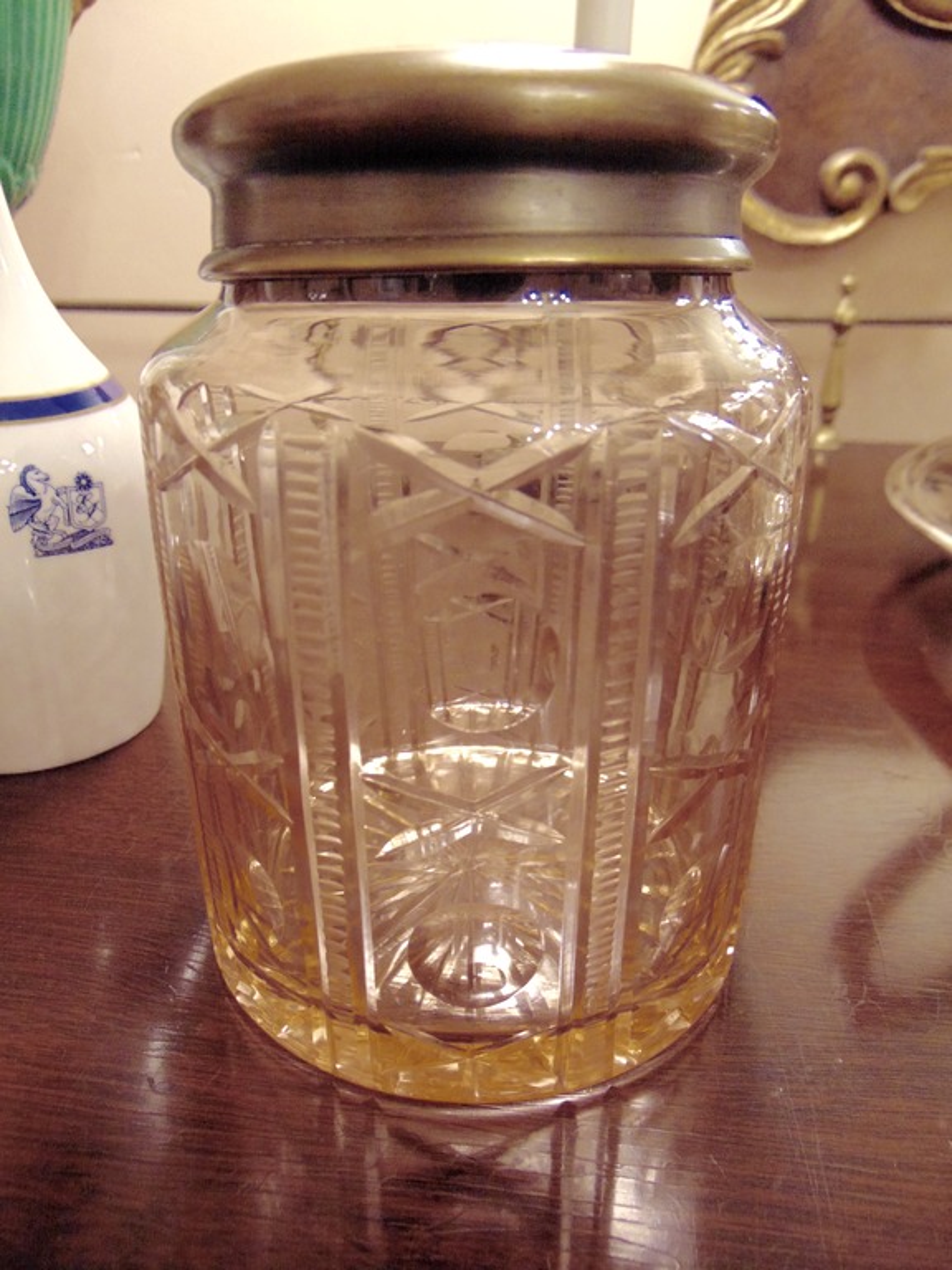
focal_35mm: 25
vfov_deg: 69.4
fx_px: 917
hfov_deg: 54.9
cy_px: 635
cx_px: 476
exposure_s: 1/15
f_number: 3
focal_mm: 4.5
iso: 400
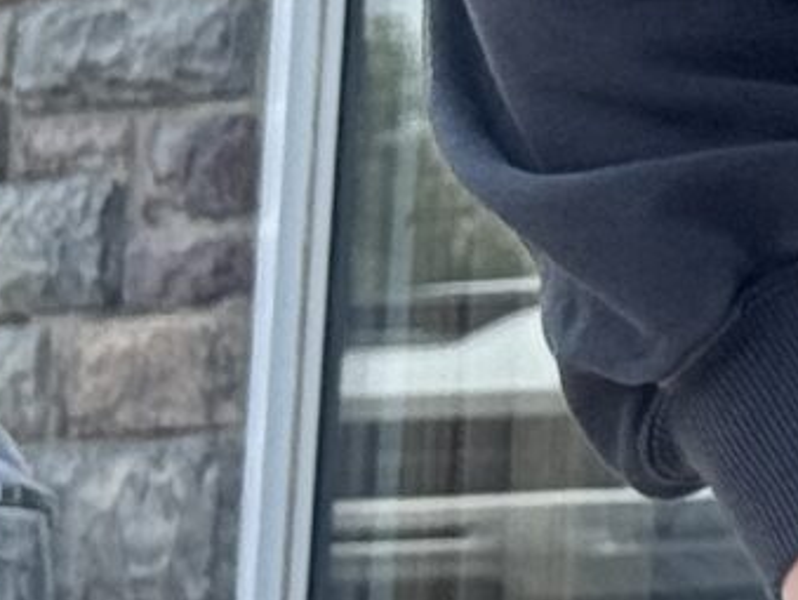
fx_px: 8354
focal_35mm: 362
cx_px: 2375
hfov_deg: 5.2
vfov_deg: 4.0
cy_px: -1264
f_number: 1.78
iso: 64
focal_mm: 6.76
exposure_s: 1/2252
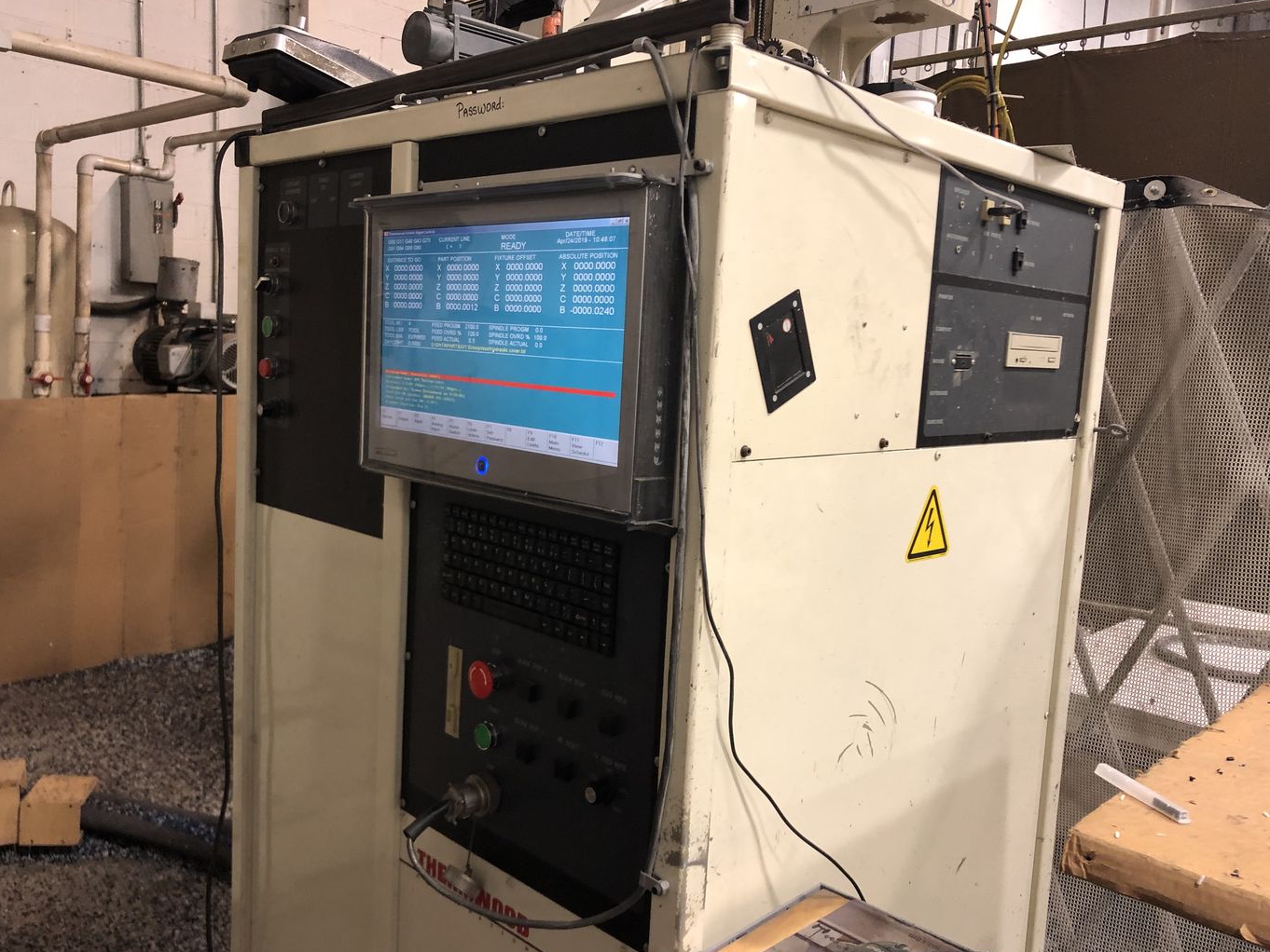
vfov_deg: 48.2
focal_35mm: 29
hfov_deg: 61.7
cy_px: 480
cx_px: 634
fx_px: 1064
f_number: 1.8
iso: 50
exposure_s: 1/16
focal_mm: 3.99
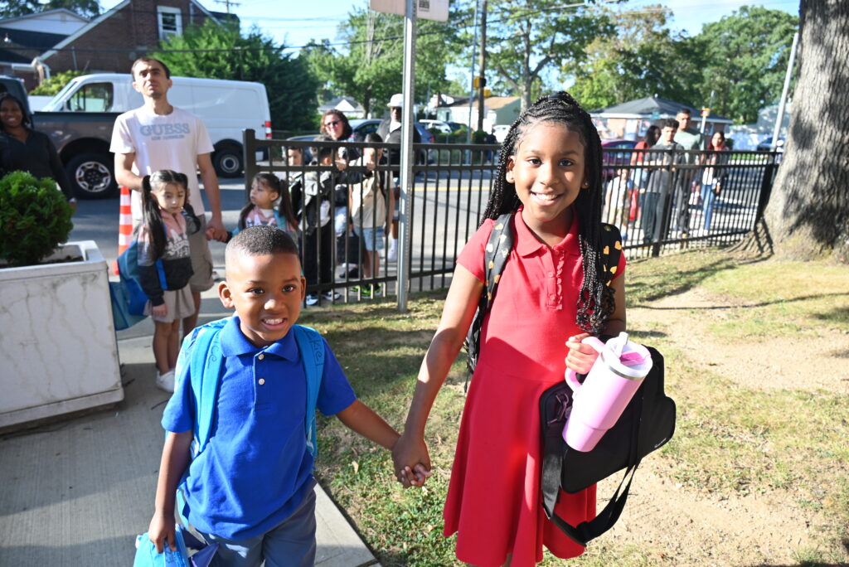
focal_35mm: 24
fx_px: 566
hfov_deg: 73.7
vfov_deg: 53.2
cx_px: 424
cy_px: 284
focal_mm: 24
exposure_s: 1/250
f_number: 5
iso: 200
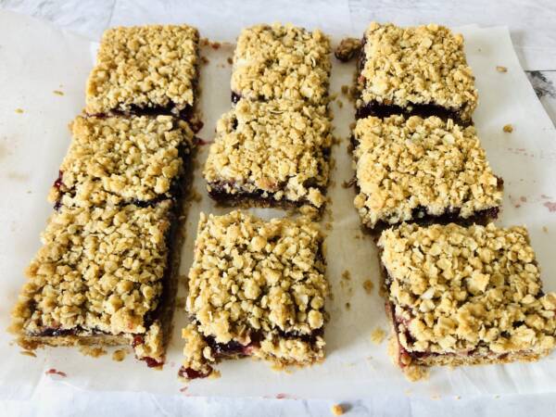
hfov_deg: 63.4
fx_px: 450
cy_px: 208
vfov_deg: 49.7
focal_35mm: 28
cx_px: 278
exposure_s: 1/30
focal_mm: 3.99
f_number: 1.8
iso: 20
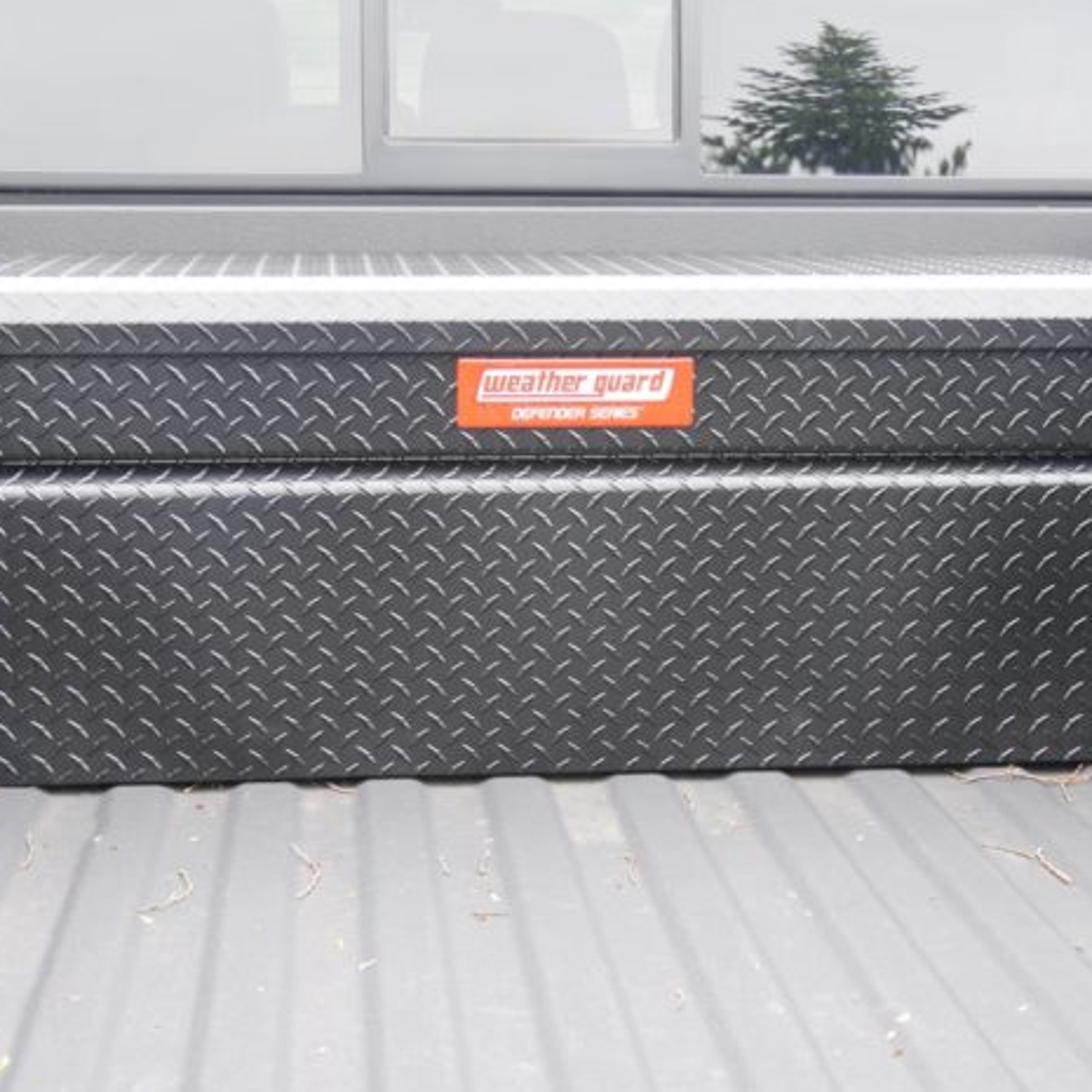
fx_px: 2213
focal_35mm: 62
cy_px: 547
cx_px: 553
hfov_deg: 27.7
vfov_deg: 27.7
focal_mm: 26
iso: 200
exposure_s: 1/60
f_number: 4.2
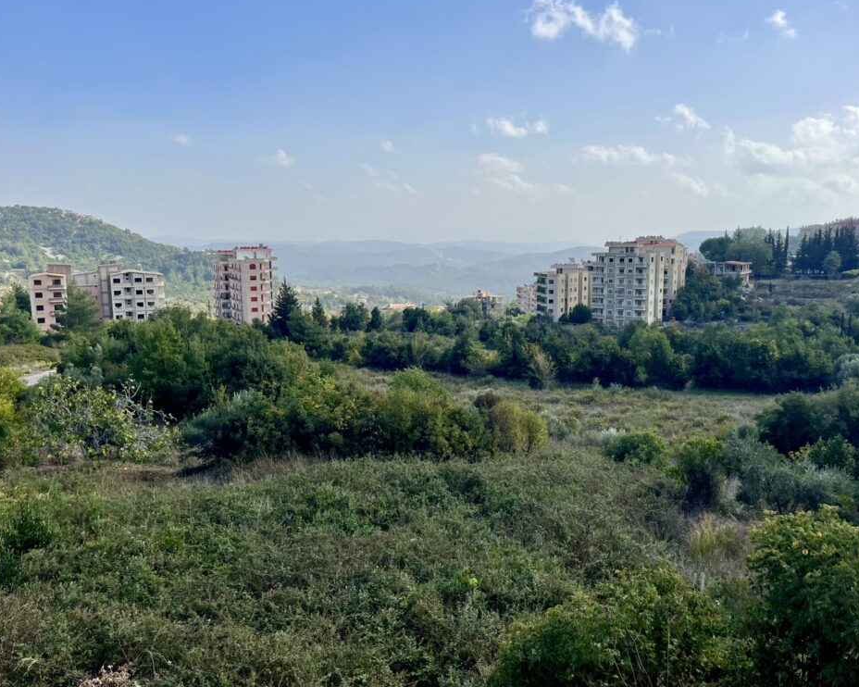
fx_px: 712
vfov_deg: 51.5
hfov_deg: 62.2
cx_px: 454
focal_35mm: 28
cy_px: 346
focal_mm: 5.1
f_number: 1.6
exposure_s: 1/3413
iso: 50
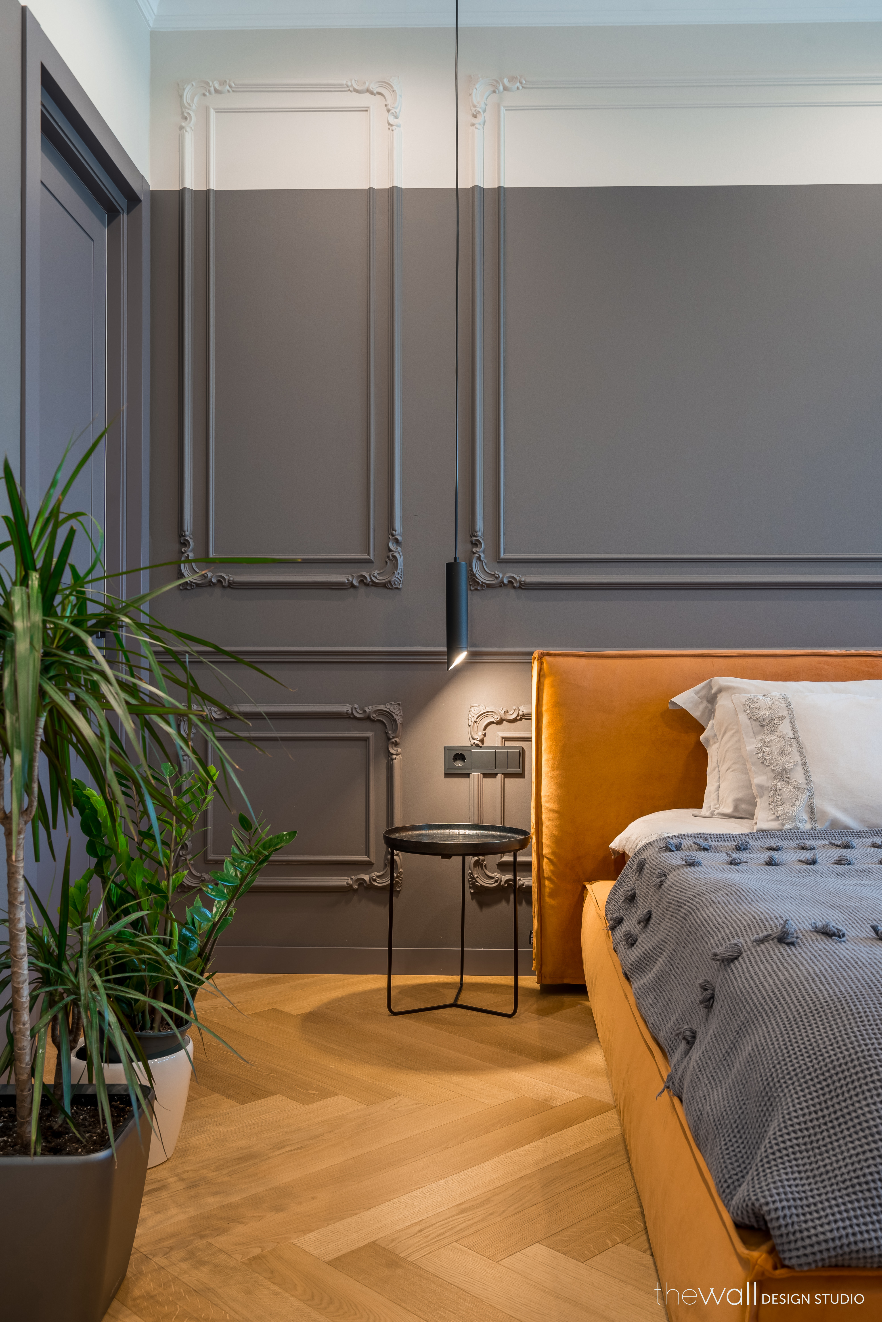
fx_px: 1139
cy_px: 661
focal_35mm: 31
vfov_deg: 60.3
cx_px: 441
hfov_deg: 42.3
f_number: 8
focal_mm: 31
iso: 200
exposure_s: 1/15
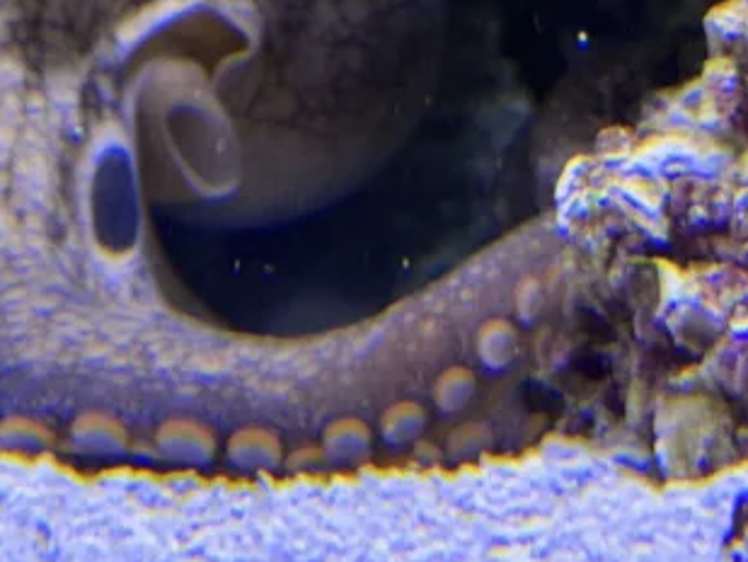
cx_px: 36
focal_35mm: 159
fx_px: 3437
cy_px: 70
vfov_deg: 9.3
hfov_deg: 12.3
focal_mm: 6.86
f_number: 1.78
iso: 50
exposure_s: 1/216
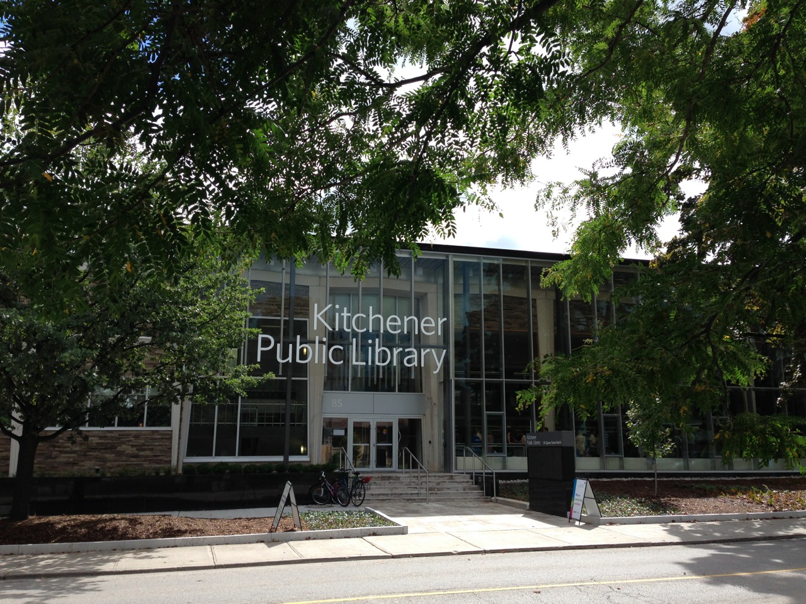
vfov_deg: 42.9
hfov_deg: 55.4
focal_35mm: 33
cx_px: 403
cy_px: 302
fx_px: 768
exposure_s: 1/985
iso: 50
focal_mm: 4.12
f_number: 2.4
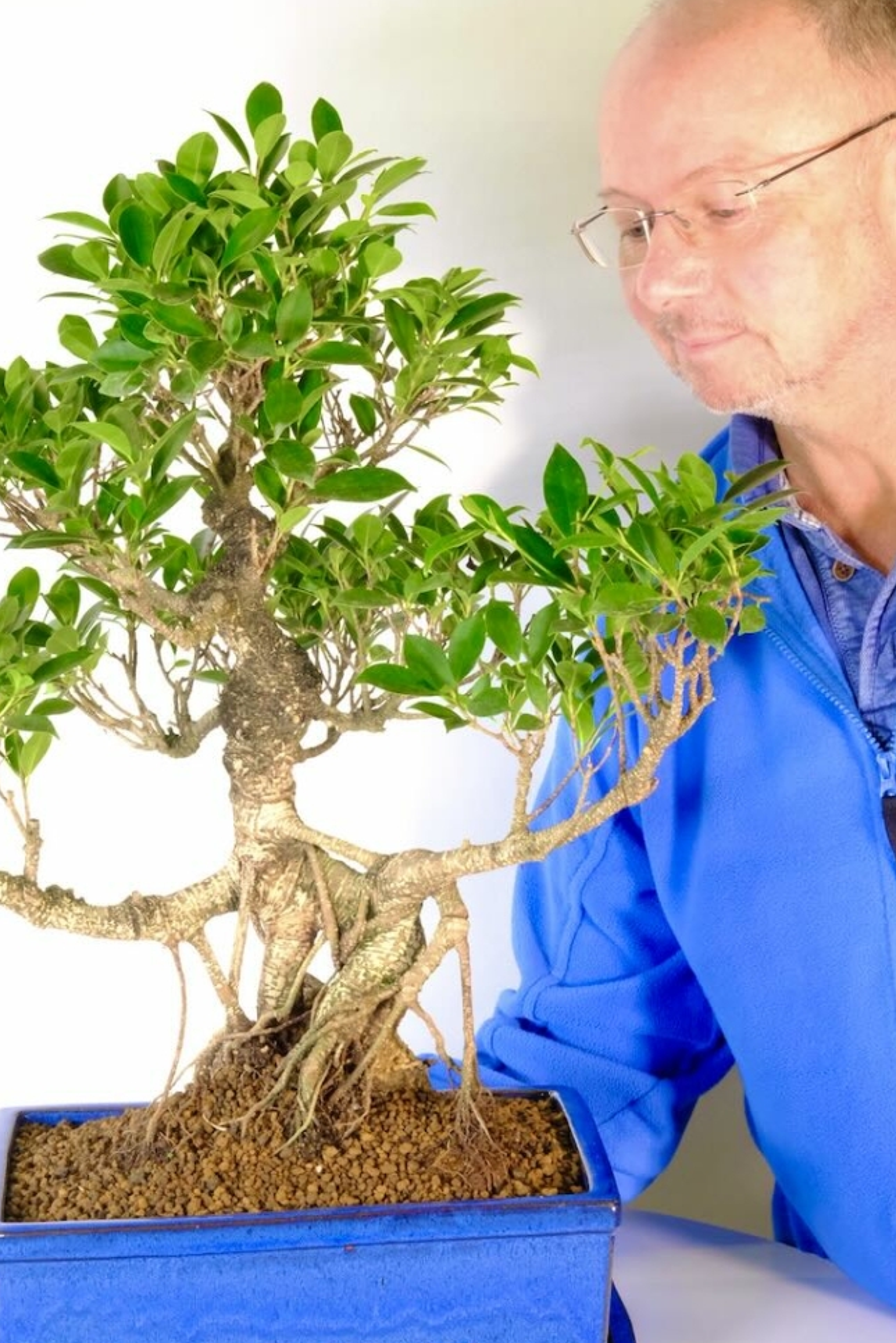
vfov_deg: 19.8
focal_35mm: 103
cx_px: 373
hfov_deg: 13.3
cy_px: 715
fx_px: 3844
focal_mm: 55
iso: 3200
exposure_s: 1/8
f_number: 18
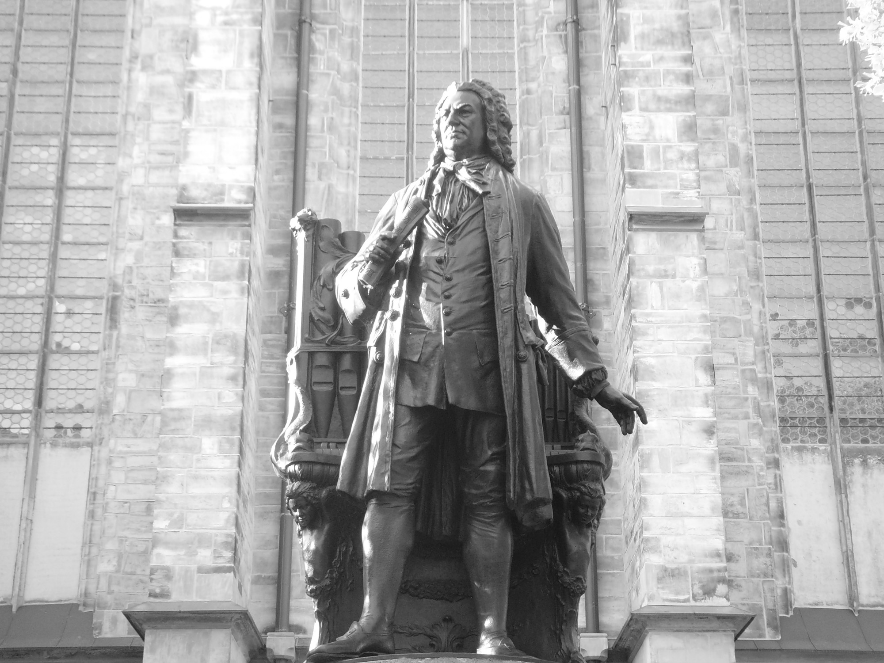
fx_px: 1788
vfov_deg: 21.0
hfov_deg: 27.8
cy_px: 332
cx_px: 442
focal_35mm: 70
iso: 160
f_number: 4.1
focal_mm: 11.8
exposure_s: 1/60
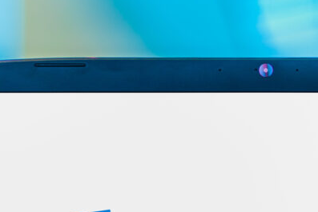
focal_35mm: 151
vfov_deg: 8.9
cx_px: 249
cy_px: 292
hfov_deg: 13.5
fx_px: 1334
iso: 250
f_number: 1.4
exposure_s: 1/100
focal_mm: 50
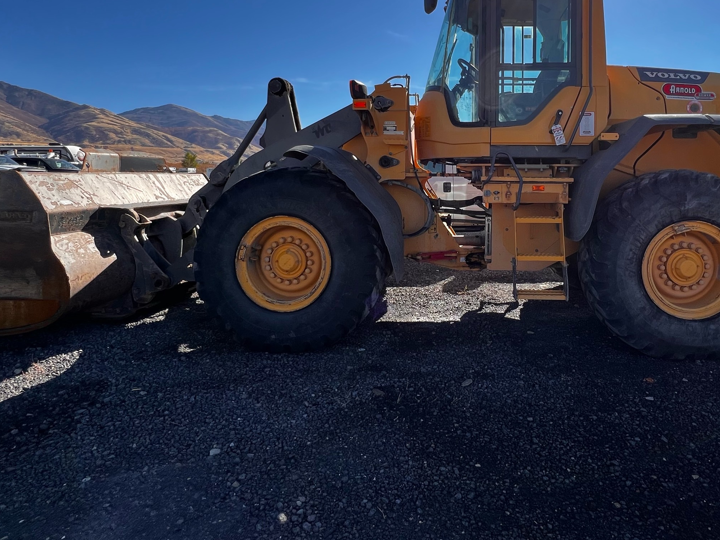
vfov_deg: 61.9
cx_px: 446
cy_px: 181
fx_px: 437
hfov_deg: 77.7
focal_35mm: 21
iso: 32
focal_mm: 1.57
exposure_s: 1/1014
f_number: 1.8
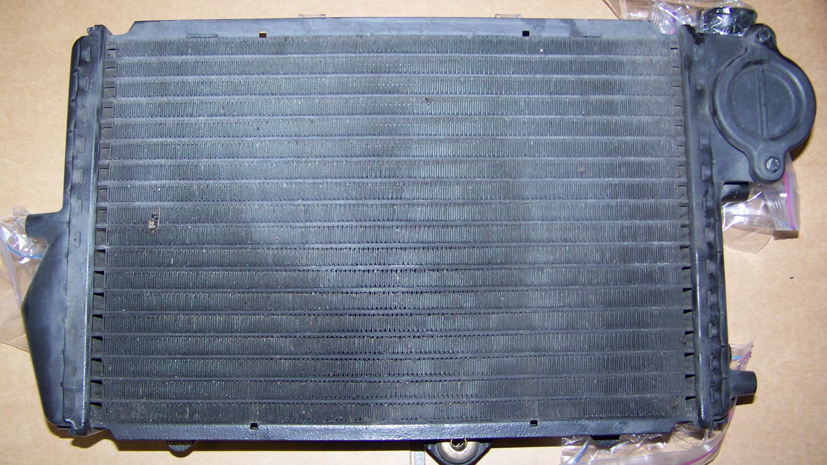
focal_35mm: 40
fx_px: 877
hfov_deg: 50.5
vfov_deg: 29.7
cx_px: 415
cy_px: 231
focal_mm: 5.85
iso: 64
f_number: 2.8
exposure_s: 1/30
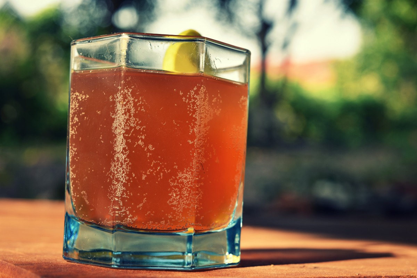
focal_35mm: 63
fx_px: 730
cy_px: 139
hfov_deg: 31.9
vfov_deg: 21.6
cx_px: 208
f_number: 5.6
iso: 100
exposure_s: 1/125
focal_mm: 42
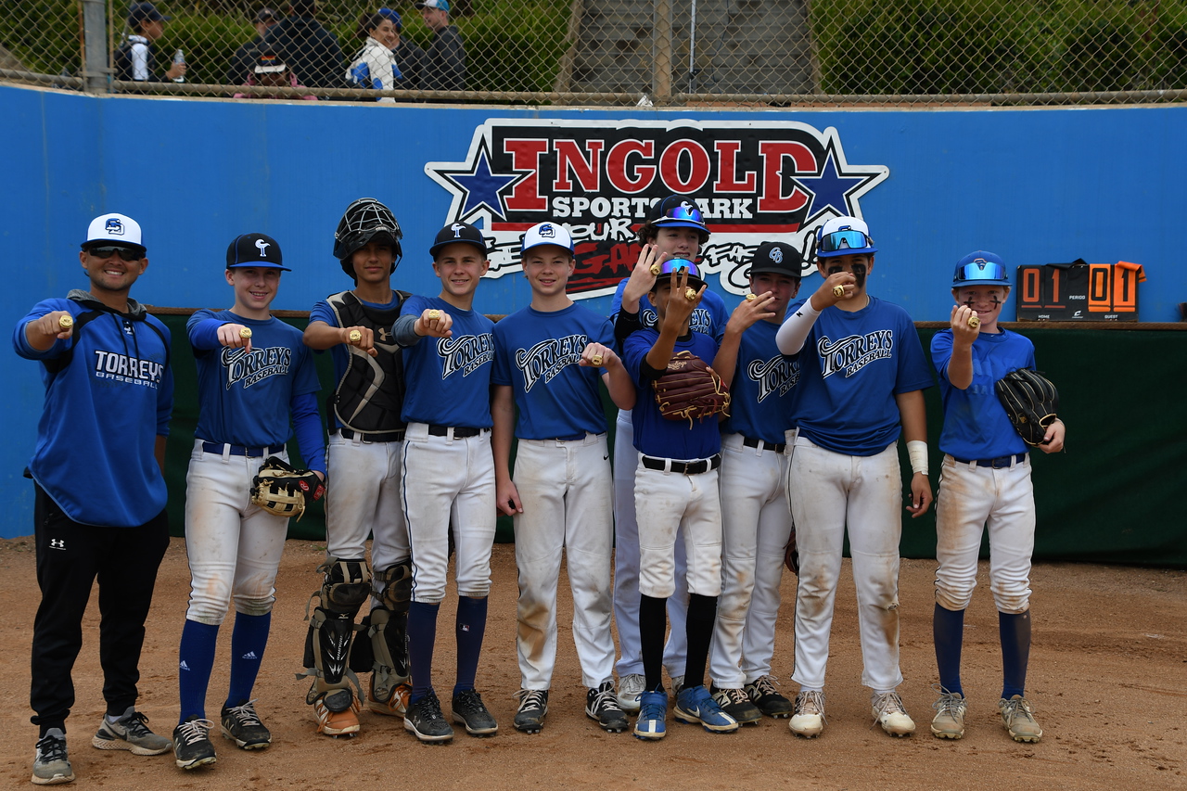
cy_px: 396
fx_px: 1714
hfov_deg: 38.2
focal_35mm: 52
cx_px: 594
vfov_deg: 26.0
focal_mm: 35
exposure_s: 1/500
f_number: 5.6
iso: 100
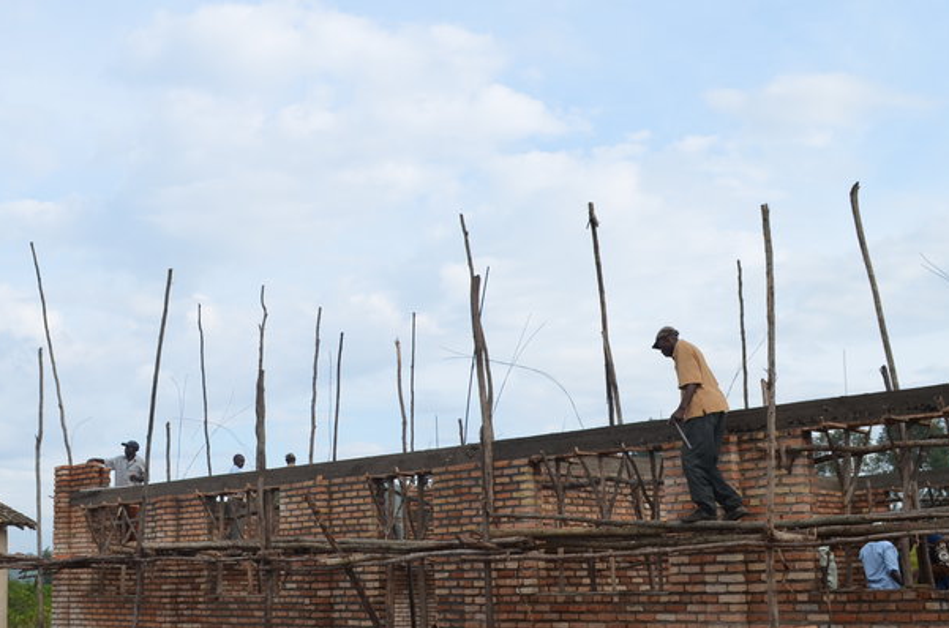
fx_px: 1210
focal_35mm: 46
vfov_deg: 29.1
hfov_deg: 42.4
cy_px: 371
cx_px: 338
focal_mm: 18
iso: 100
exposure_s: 1/200
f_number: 7.1
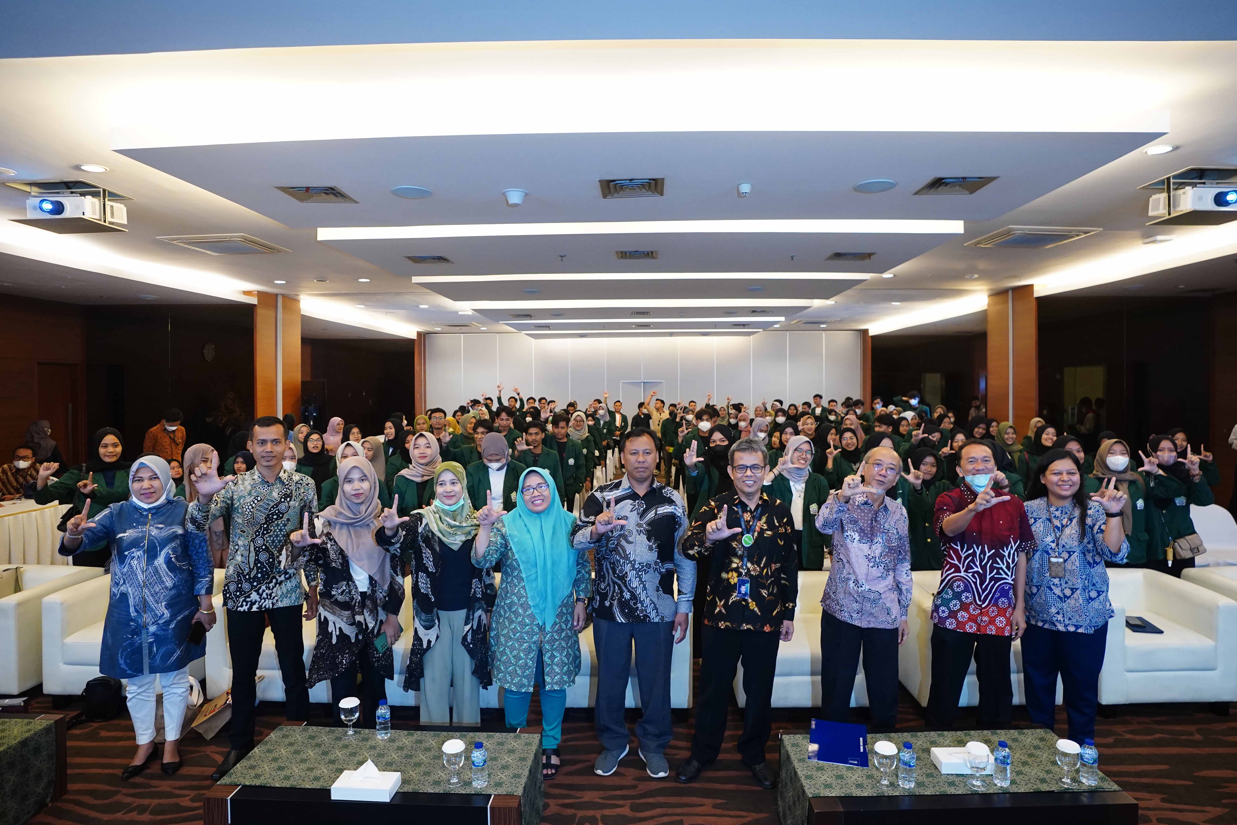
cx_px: 618
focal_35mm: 16
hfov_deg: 96.7
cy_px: 412
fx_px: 550
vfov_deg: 73.7
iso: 2500
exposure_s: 1/100
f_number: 2.8
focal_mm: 16
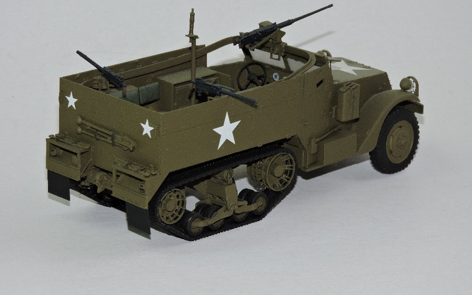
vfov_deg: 8.2
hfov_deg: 13.1
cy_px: 138
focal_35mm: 160
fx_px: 2058
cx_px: 235
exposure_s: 1/60
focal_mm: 26.9
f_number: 5.2
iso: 200
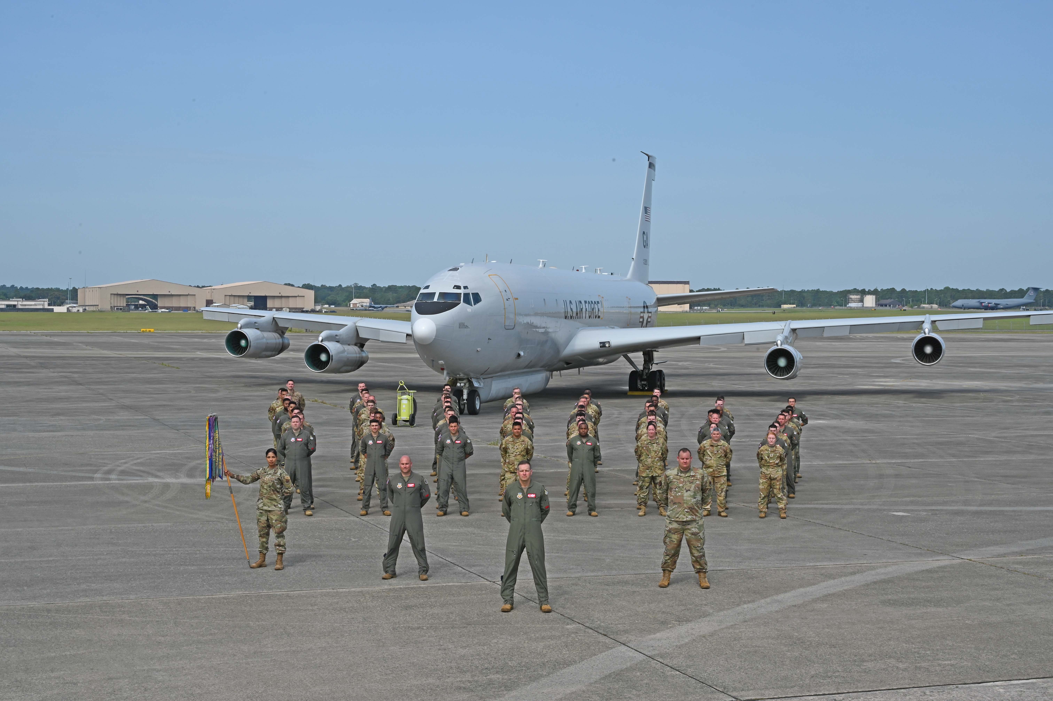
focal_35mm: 55
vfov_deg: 24.6
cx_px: 526
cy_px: 350
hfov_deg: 36.3
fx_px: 1608
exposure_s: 1/100
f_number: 22
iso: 220
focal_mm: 55
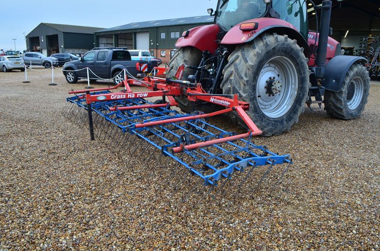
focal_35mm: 27
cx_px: 190
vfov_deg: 47.7
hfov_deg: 67.5
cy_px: 126
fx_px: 284
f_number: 9
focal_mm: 18
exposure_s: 1/100
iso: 400
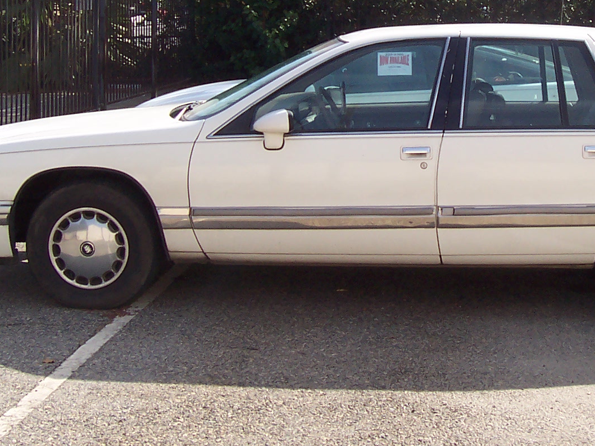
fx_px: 1220
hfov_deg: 27.1
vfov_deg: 20.5
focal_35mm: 71
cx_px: 434
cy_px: 88
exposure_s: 1/350
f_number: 5.6
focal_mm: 5.6
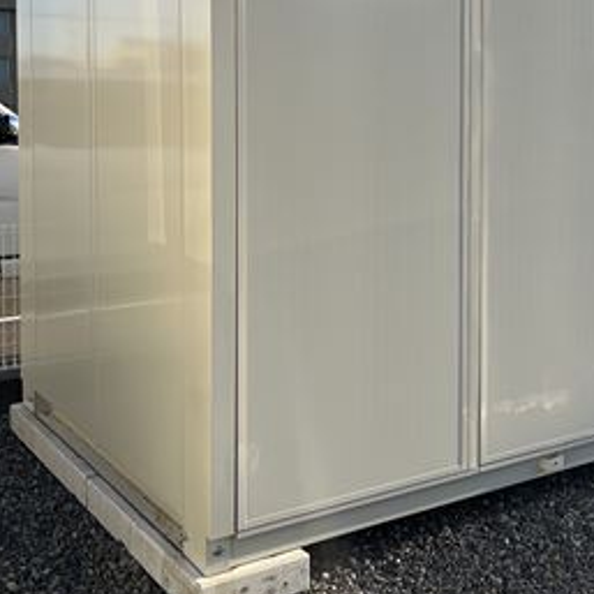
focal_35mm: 50
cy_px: 148
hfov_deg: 33.4
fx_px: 971
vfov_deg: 33.3
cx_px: 444
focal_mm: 5.1
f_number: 1.6
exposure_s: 1/1862
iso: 50
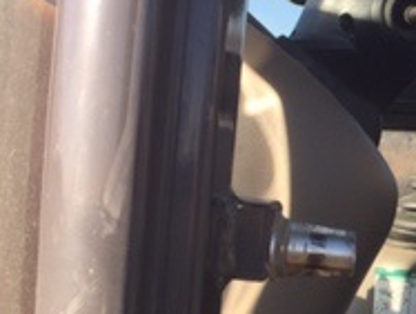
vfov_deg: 14.9
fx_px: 1192
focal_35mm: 99
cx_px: 585
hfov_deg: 18.1
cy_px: 274
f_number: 2.2
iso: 32
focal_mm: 4.15
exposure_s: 1/746
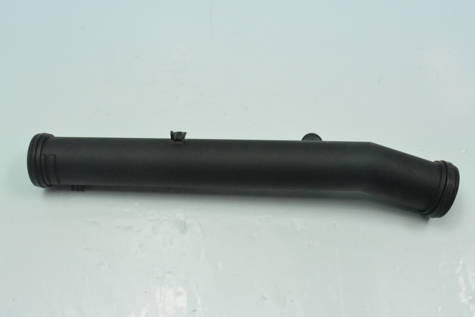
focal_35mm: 46
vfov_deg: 29.0
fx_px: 614
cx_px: 238
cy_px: 158
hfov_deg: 42.3
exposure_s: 1/250
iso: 6400
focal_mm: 31
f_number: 25
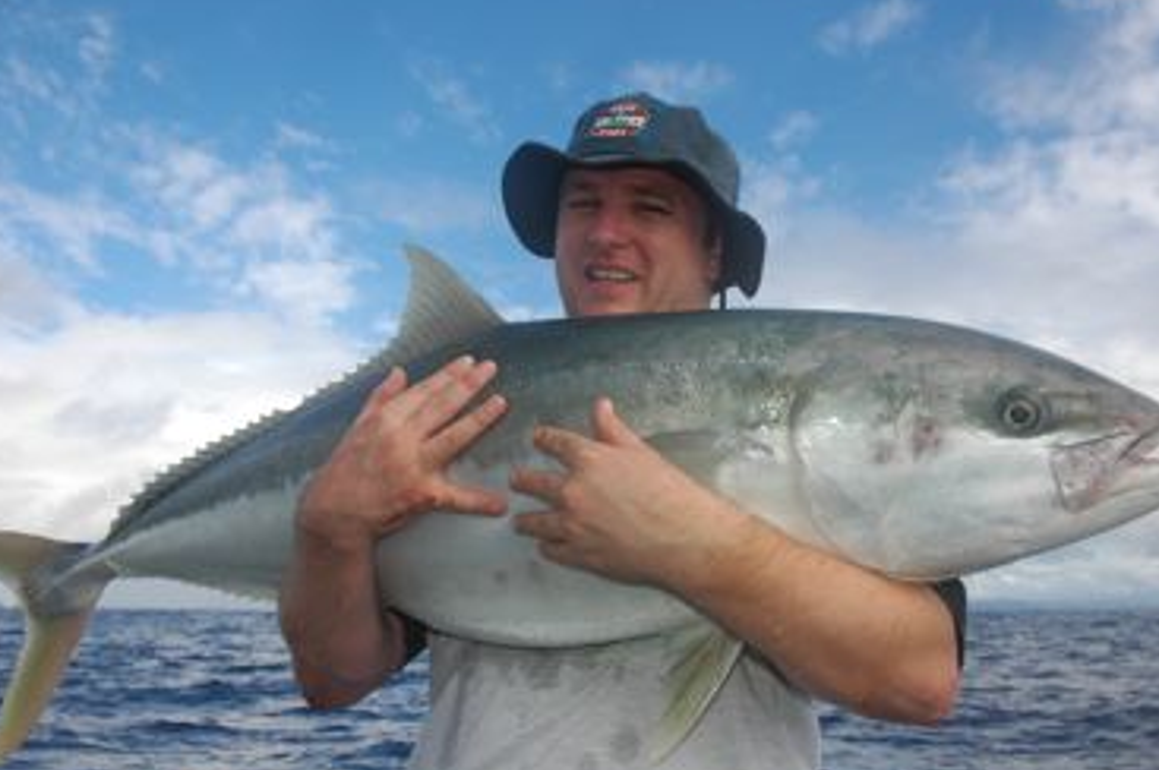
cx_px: 610
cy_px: 379
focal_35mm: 36
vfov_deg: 36.8
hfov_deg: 53.1
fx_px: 1158
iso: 200
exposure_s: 1/500
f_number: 8
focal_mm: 22
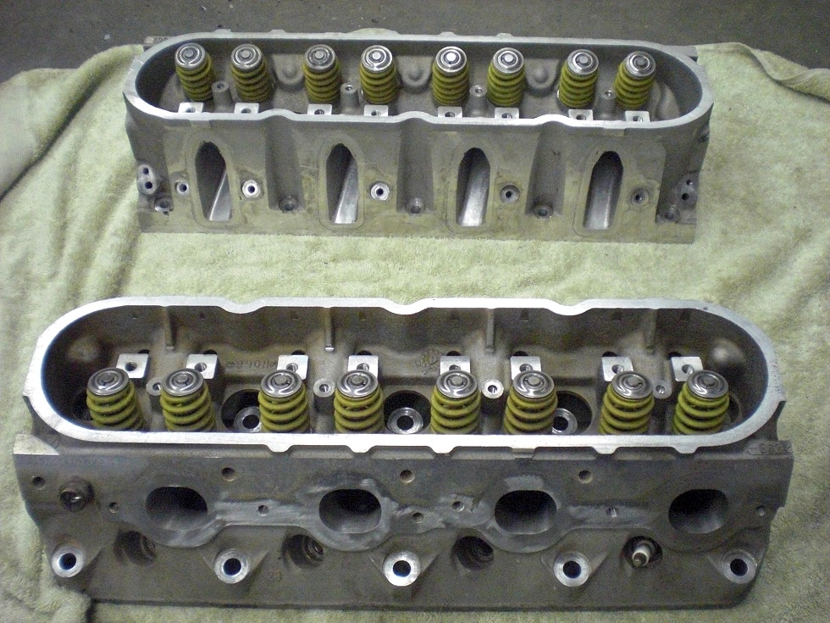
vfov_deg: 37.7
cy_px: 312
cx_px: 415
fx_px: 911
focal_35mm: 38
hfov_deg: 49.0
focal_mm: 6.3
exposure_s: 1/100
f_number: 3.1
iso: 800
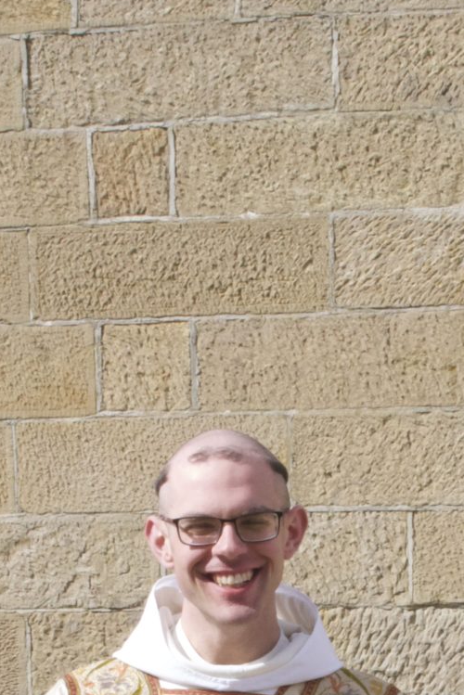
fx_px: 2376
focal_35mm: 123
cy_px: 653
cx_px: 373
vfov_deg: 16.4
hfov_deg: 11.1
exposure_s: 1/320
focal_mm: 24.38
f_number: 29
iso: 1600
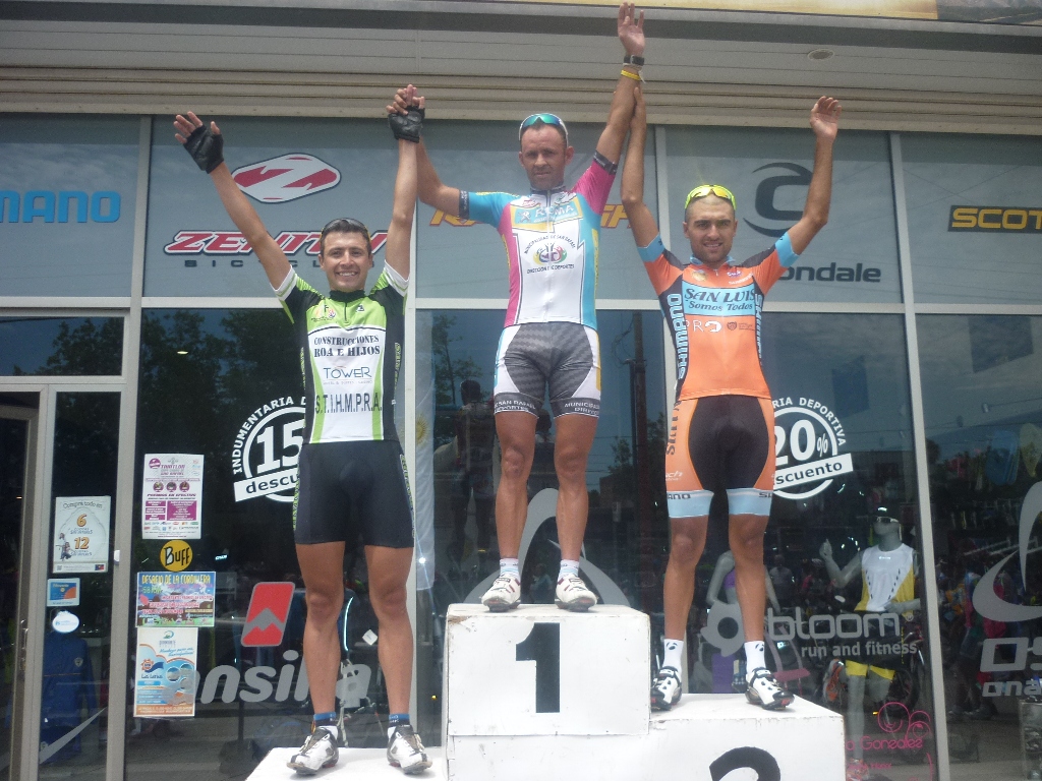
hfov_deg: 55.4
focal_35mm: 33
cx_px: 521
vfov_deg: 42.9
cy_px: 390
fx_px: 993
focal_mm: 5.5
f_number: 8
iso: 100
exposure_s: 1/160
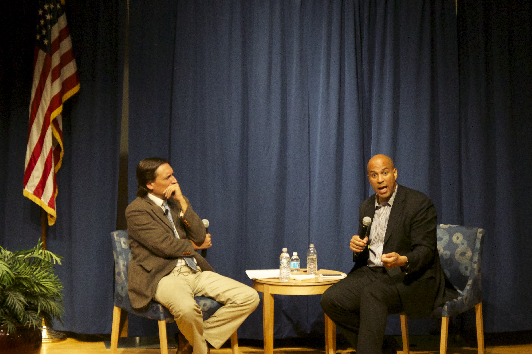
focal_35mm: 154
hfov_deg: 13.3
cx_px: 280
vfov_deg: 8.9
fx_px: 2276
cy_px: 152
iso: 1600
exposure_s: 1/80
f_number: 3.2
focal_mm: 50
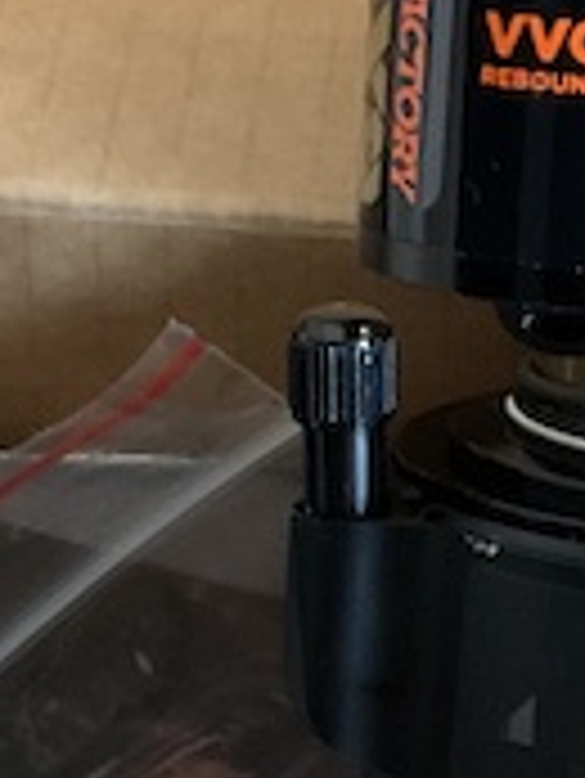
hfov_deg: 11.0
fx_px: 3016
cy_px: 76
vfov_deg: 14.6
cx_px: 572
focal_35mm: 134
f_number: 1.8
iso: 400
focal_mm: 3
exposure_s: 1/30
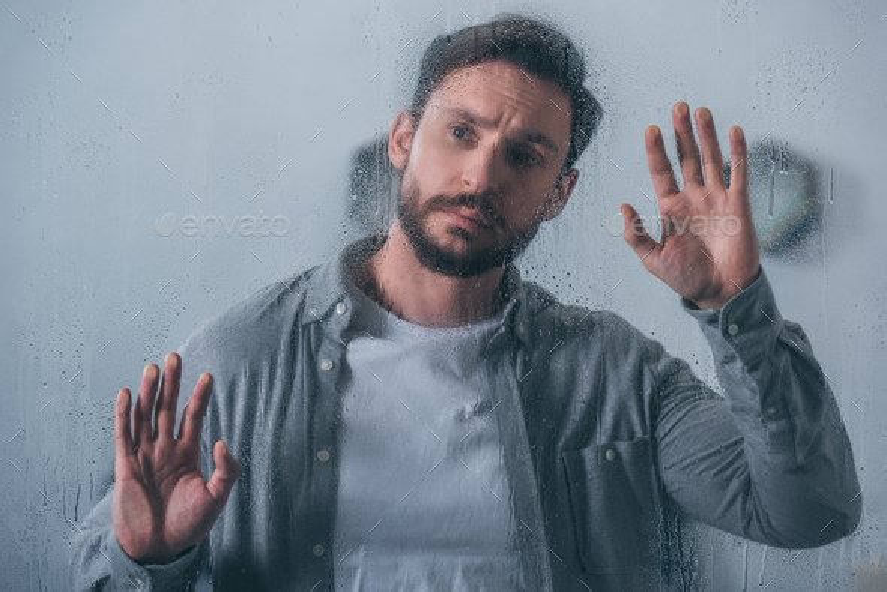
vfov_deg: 10.6
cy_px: 296
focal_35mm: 130
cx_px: 444
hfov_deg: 15.8
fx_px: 3204
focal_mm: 130
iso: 160
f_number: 5.6
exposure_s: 1/200
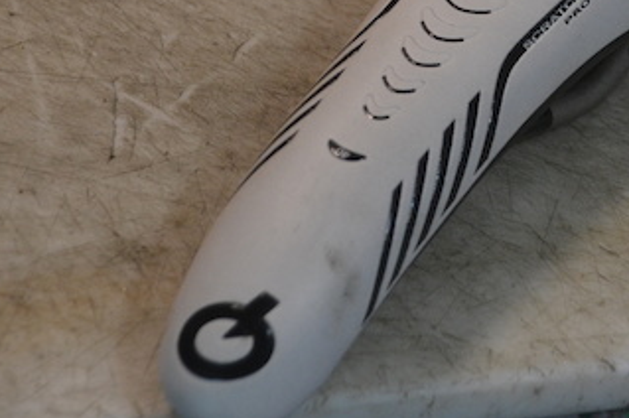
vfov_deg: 11.9
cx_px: 473
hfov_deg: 18.0
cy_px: -54
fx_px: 1972
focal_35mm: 113
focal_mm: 30
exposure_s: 1/60
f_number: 4.5
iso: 1100
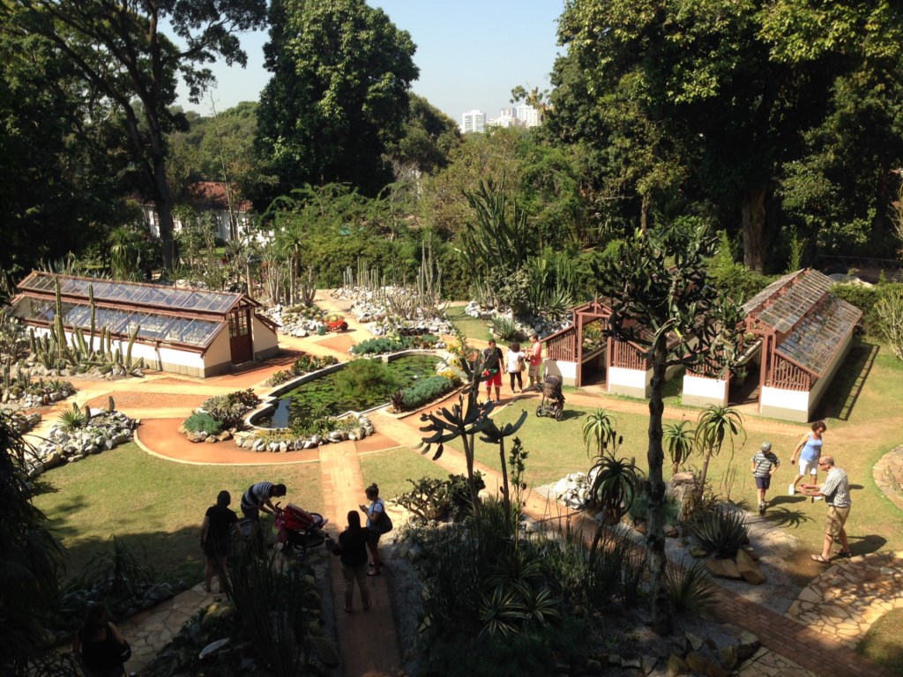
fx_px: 861
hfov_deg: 55.4
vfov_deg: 42.9
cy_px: 338
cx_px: 452
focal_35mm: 33
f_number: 2.4
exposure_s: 1/630
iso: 50
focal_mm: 4.12
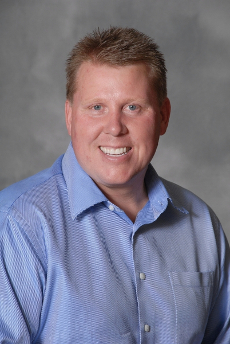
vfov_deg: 6.9
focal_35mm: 300
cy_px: 172
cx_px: 115
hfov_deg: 4.6
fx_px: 2865
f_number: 11
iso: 250
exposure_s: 1/250
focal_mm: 200
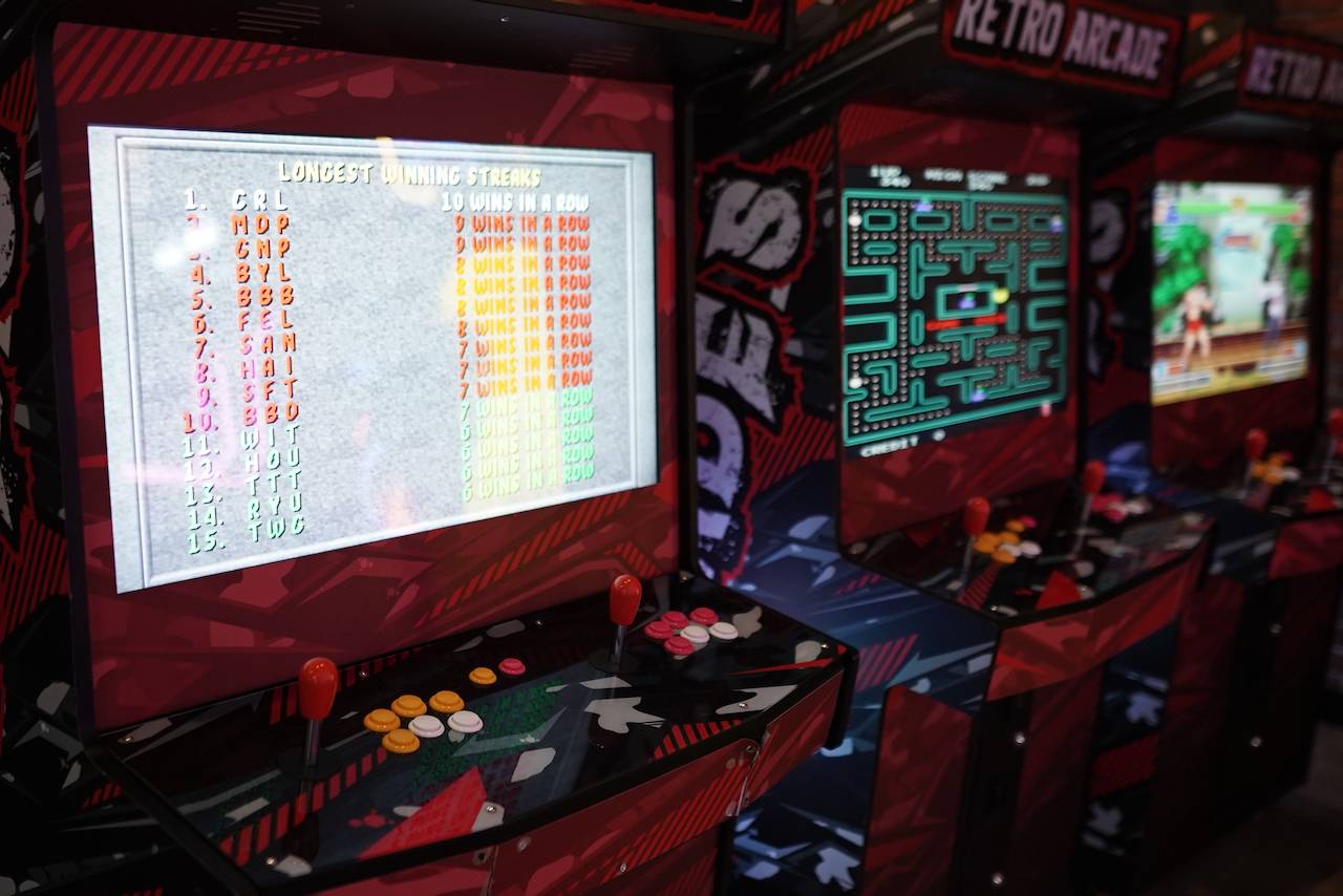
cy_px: 448
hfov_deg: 53.1
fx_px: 1343
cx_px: 672
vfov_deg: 36.9
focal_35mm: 36
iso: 1600
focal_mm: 24
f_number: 1.6
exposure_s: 1/160
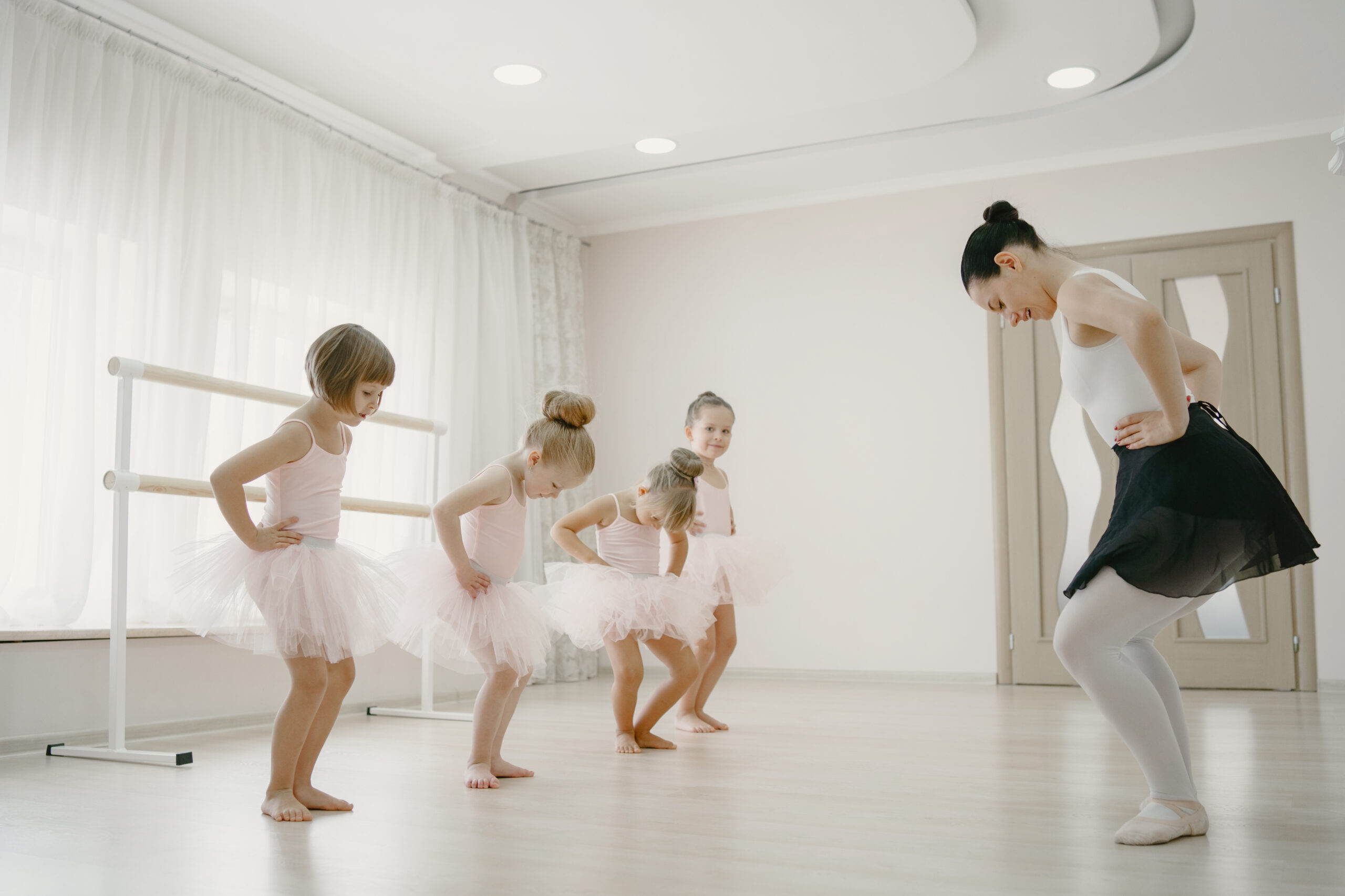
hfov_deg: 54.4
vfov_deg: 37.9
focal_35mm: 35
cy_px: 448
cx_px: 672
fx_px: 1308
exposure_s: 1/320
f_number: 2.8
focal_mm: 35
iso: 400
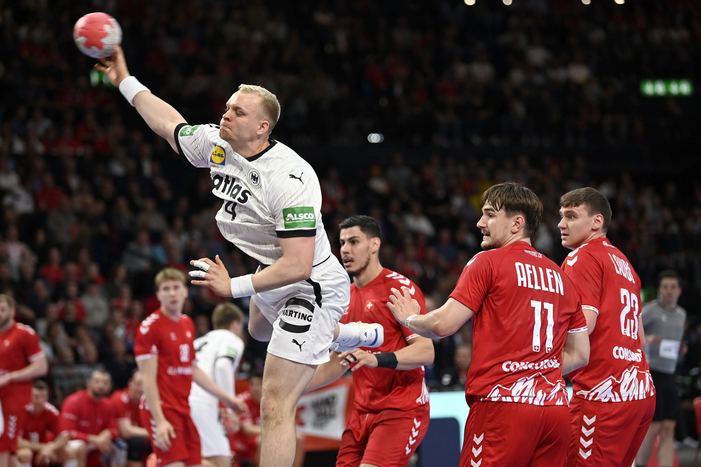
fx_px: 2823
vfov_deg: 9.5
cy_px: 234
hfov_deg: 14.2
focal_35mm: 145
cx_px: 350
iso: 2000
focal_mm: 145
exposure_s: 1/1000
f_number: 3.2
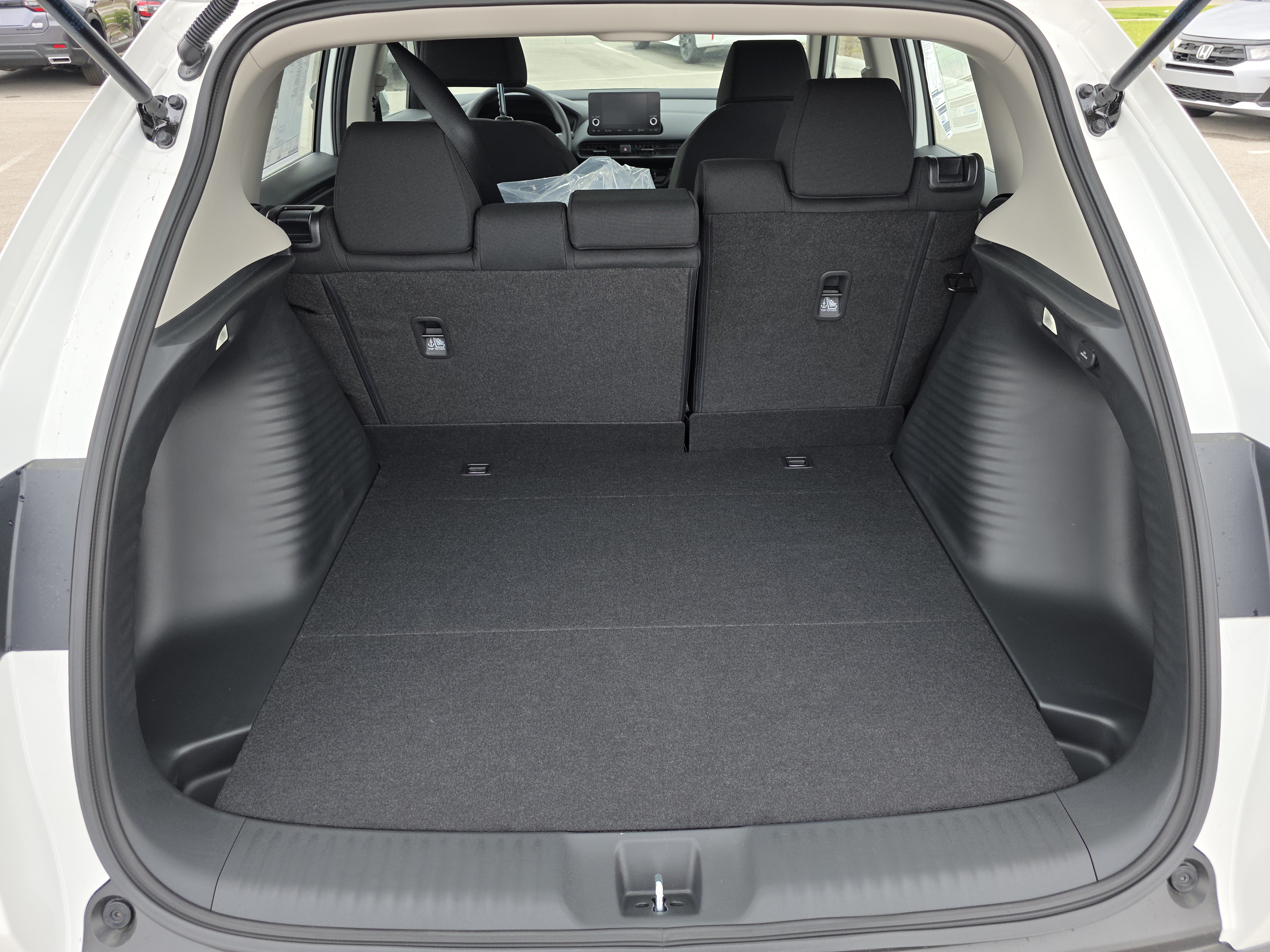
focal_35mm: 23
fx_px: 844
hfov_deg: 73.9
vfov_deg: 58.9
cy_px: 476
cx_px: 635
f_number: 1.7
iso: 25
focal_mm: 6.3
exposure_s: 1/359
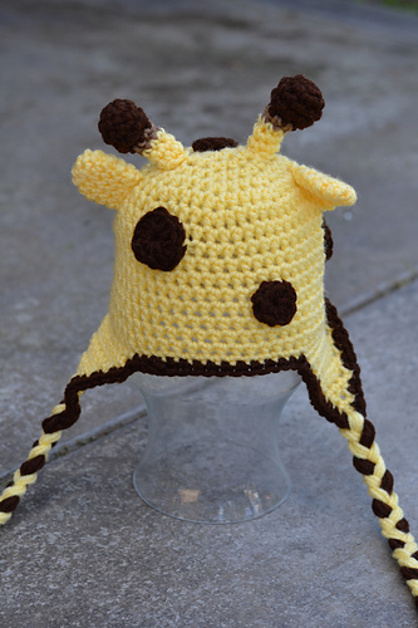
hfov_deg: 18.2
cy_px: 314
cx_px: 209
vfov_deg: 27.0
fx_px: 1307
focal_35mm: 75
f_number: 4
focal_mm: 50
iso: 400
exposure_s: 1/800
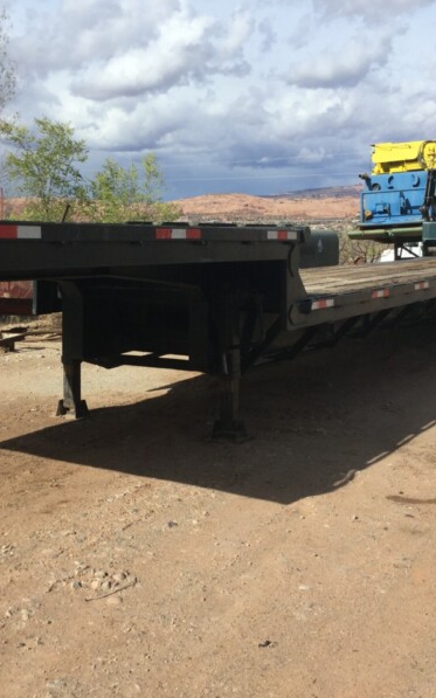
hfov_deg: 29.1
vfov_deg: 45.3
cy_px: 348
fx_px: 837
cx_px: 175
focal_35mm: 44
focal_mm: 3.3
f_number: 2.4
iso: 25
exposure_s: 1/1567
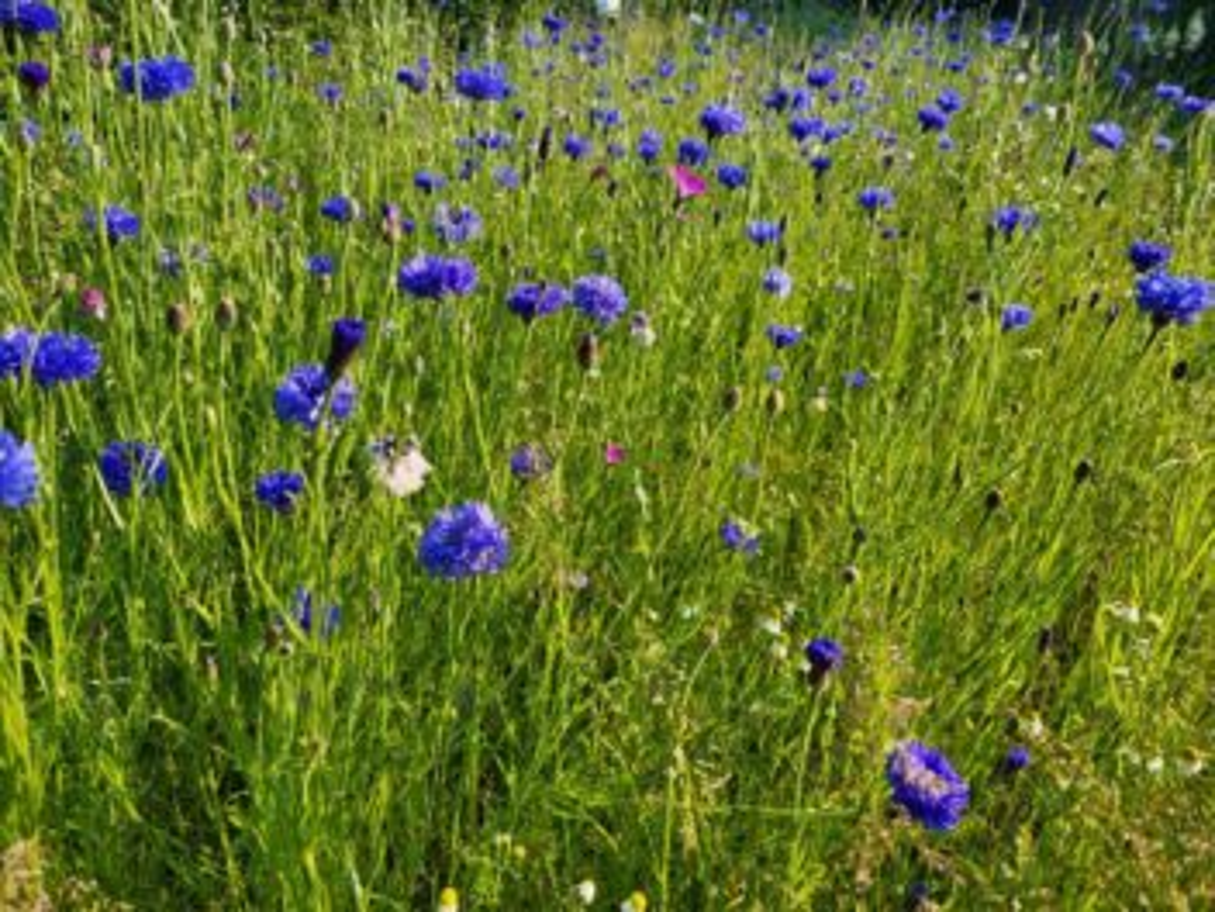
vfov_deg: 53.1
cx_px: 608
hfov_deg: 67.3
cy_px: 456
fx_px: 913
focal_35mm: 26
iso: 40
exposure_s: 1/861
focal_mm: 5.4
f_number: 1.8
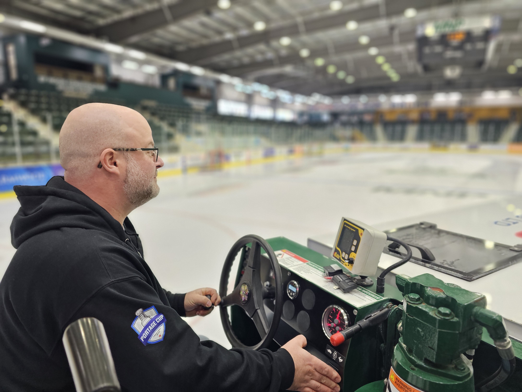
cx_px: 261
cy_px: 196
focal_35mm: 23
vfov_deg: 58.9
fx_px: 347
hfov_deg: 73.9
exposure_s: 1/120
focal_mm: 6.3
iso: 160
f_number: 1.7
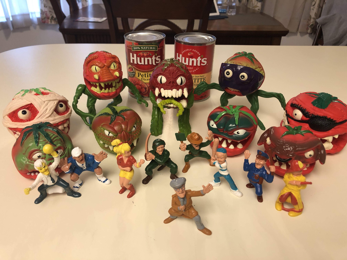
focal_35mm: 28
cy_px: 130
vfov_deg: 49.7
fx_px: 281
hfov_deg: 63.4
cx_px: 174
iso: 40
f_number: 1.8
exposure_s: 1/24
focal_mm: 3.99
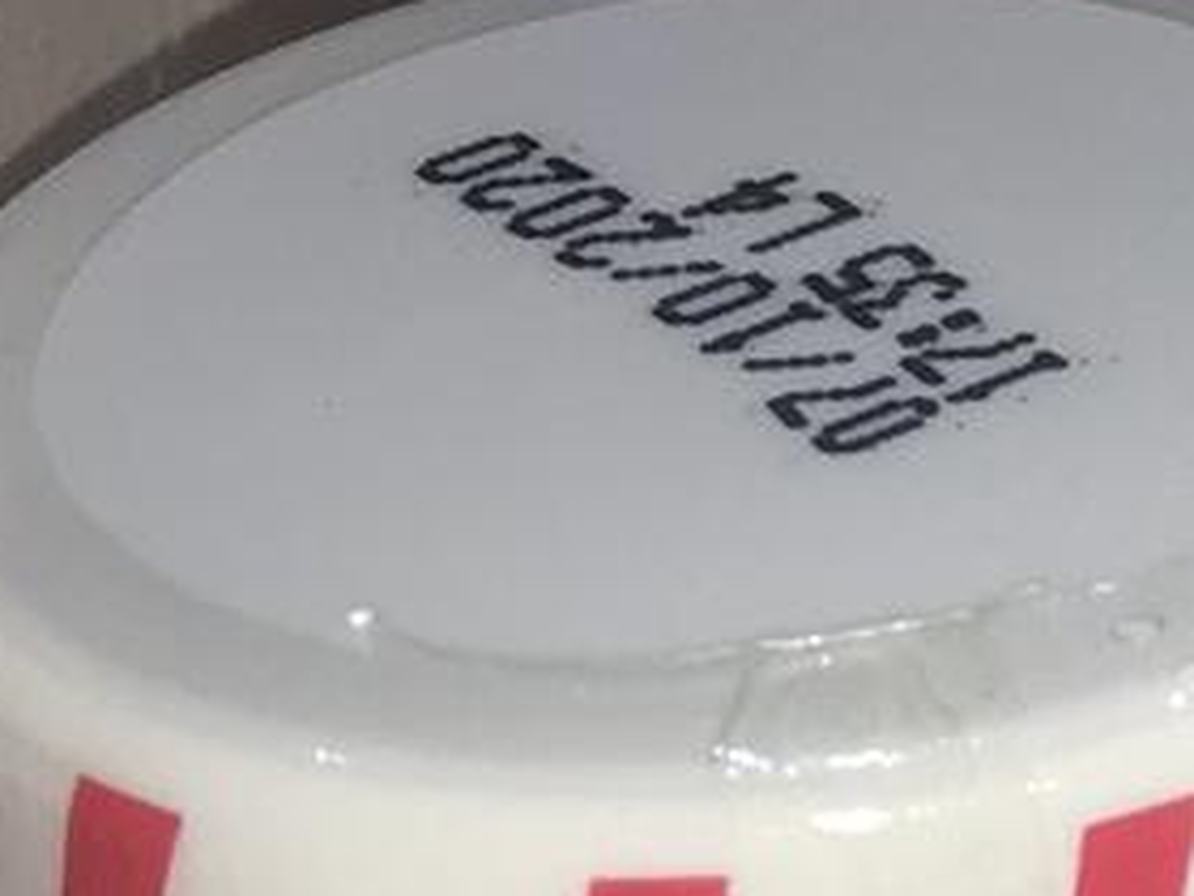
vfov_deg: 6.9
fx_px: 7209
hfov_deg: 8.4
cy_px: 1813
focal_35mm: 209
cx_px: 3245
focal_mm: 4.15
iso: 25
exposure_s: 1/197
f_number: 2.2
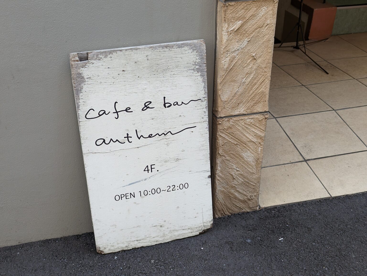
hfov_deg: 39.6
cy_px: 138
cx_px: 184
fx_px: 510
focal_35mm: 48
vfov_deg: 30.3
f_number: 1.85
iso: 88
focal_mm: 6.81
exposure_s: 1/238
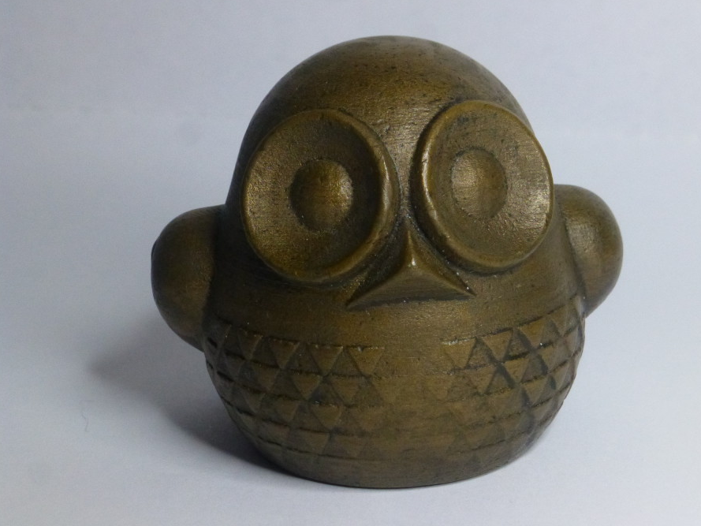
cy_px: 255
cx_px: 401
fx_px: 1843
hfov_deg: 21.5
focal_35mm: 91
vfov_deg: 16.2
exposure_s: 1/125
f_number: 5.1
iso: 500
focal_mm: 14.2
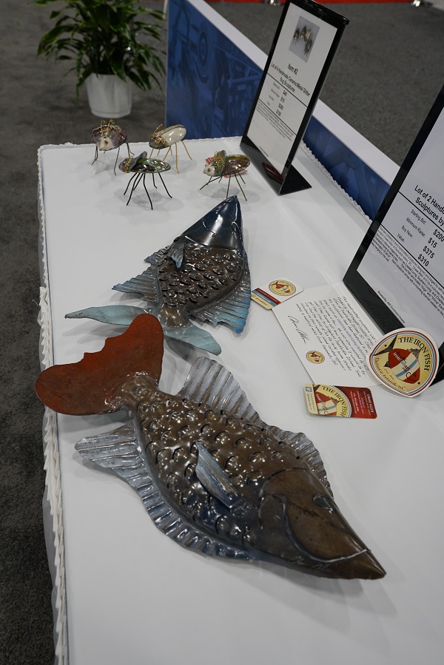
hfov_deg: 45.0
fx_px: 536
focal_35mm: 29
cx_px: 222
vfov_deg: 63.6
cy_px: 332
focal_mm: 29
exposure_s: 1/60
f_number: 7.1
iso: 1250
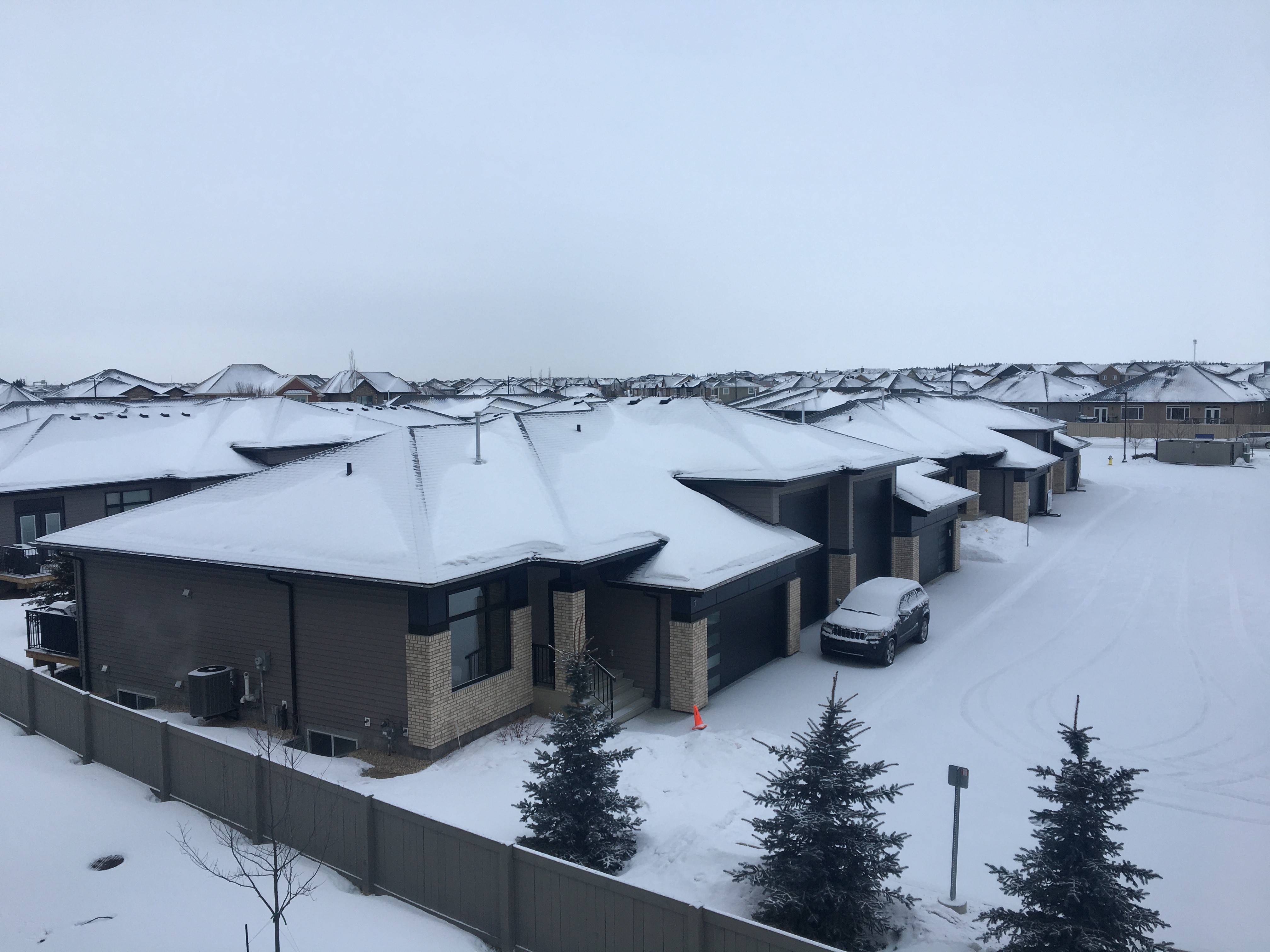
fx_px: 1064
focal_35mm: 29
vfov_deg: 48.2
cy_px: 476
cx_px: 635
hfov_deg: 61.7
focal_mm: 4.15
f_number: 2.2
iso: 25
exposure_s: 1/234
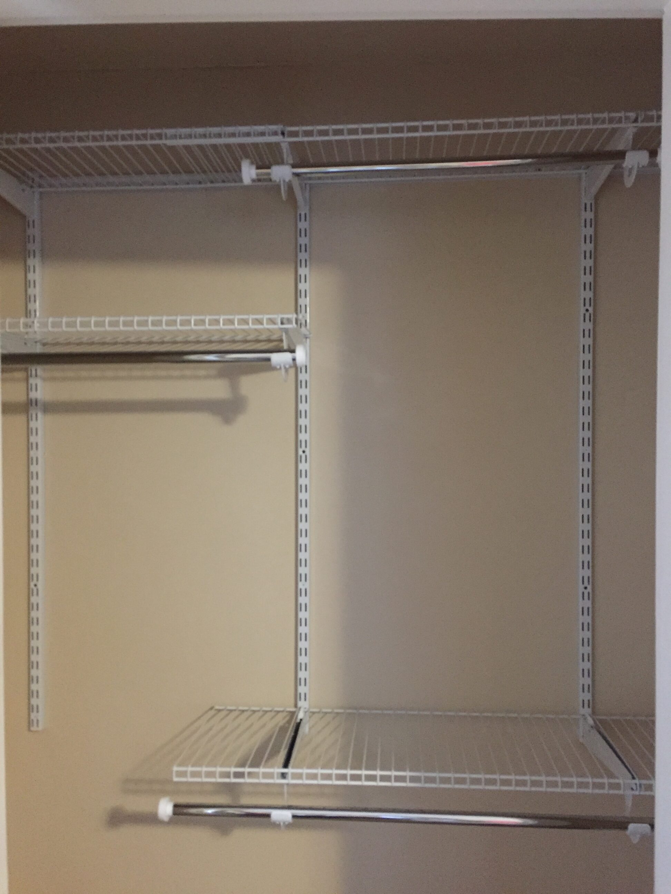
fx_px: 750
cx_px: 336
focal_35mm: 29
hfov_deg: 48.2
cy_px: 447
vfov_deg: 61.7
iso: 500
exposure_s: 1/15
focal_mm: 4.15
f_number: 2.2
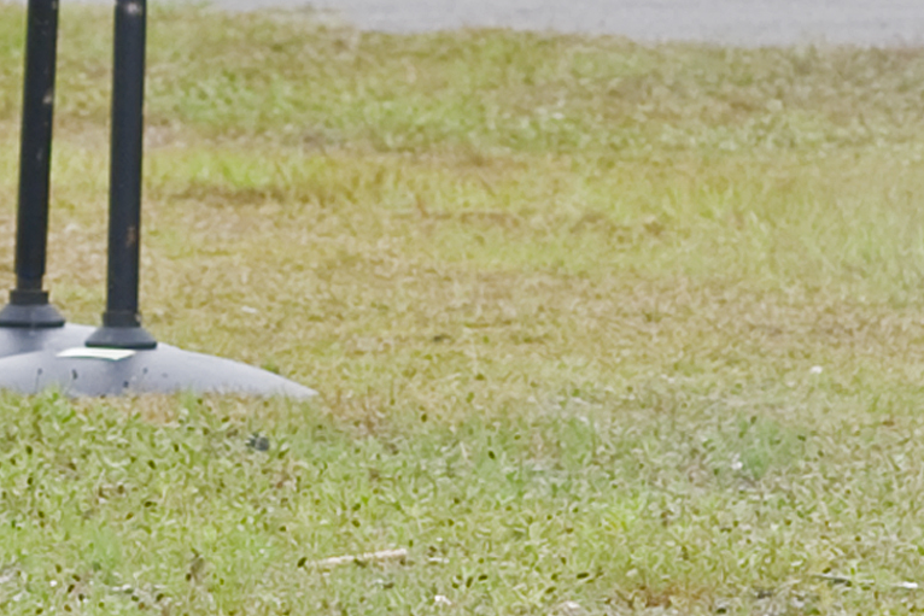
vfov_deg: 2.7
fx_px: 13117
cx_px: 1318
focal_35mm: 511
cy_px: 239
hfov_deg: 4.0
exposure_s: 1/320
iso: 200
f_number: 5
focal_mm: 92
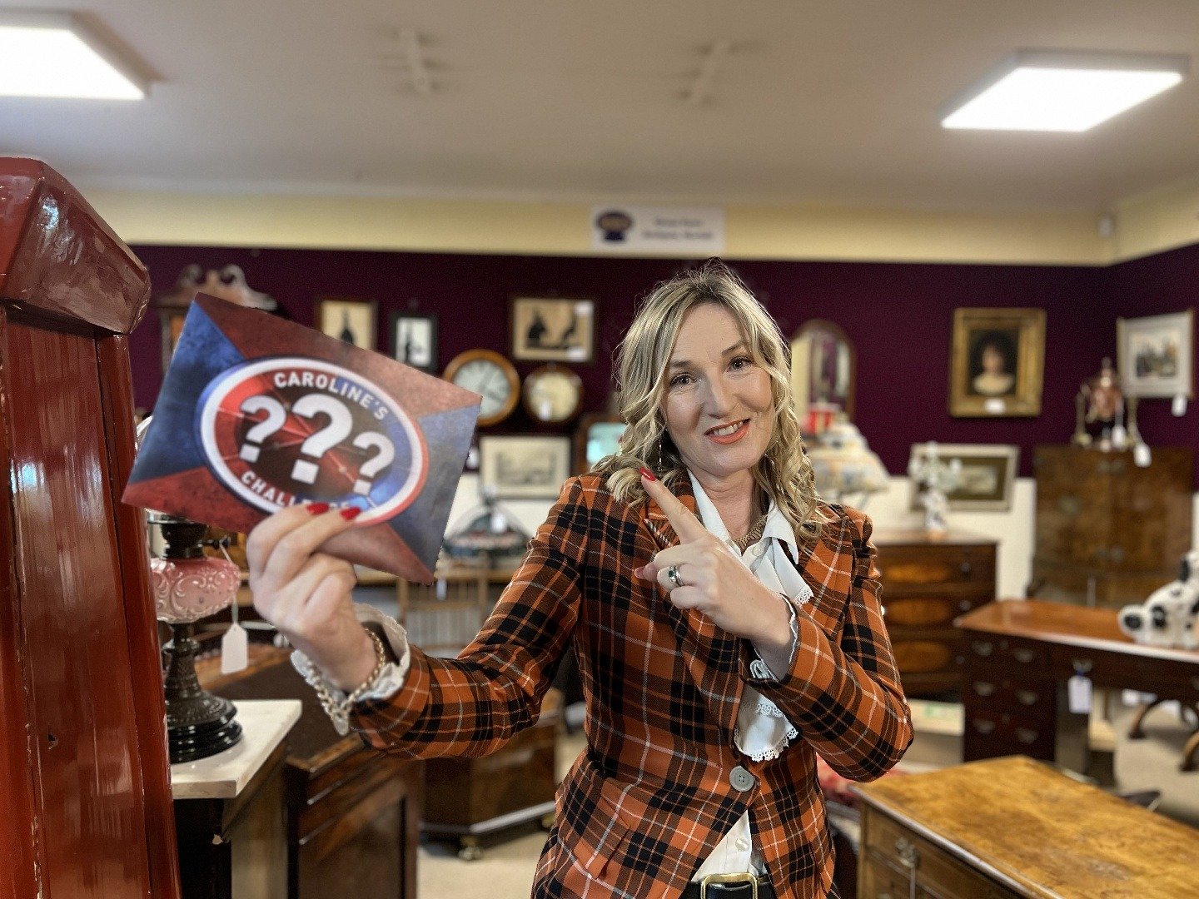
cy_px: 450
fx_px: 901
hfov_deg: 67.3
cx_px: 600
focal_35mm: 26
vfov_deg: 53.1
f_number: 1.5
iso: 320
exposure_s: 1/50
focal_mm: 5.7
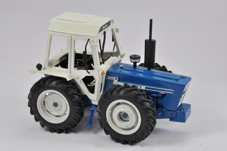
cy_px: 76
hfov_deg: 19.5
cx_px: 114
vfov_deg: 13.0
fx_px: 661
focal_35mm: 105
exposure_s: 1/50
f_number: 29
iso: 400
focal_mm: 70
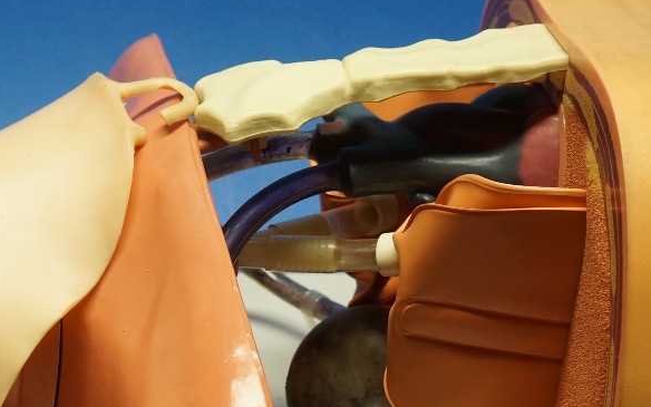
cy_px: 351
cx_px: 105
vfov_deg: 14.1
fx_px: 1632
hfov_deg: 22.2
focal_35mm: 92
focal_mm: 22
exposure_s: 1/60
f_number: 4
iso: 400
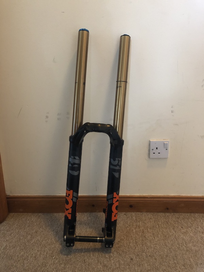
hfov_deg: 49.7
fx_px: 220
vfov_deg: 63.4
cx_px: 102
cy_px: 136
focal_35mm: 28
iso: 100
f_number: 1.8
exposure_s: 1/5
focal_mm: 4
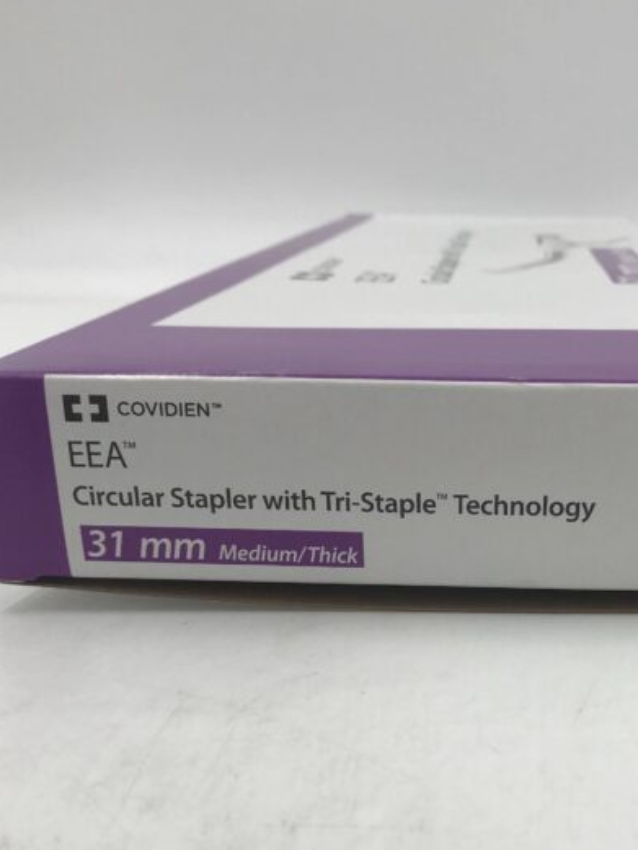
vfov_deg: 42.5
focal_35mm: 43
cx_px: 455
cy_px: 640
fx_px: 1056
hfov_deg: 33.1
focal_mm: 3.99
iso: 20
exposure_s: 1/208
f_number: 1.8
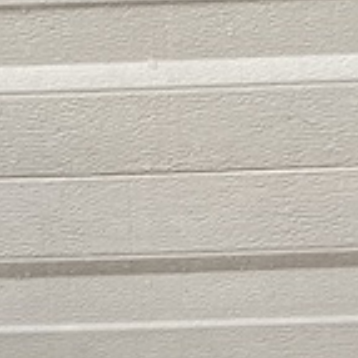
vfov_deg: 12.8
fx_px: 1509
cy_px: 533
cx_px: 138
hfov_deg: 13.5
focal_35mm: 129
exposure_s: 1/60
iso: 200
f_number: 1.8
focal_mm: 4.25
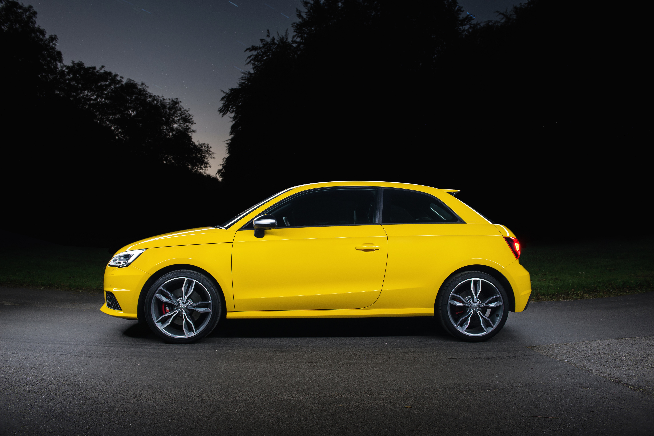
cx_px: 327
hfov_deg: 65.5
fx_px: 509
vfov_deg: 46.4
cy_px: 218
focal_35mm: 28
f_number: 6.3
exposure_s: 120
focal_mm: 28
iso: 200
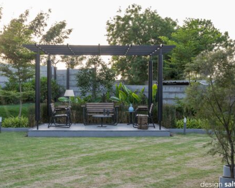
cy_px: 95
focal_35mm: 63
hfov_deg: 30.0
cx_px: 99
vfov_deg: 24.2
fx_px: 438
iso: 125
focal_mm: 55
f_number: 18
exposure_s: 1/4
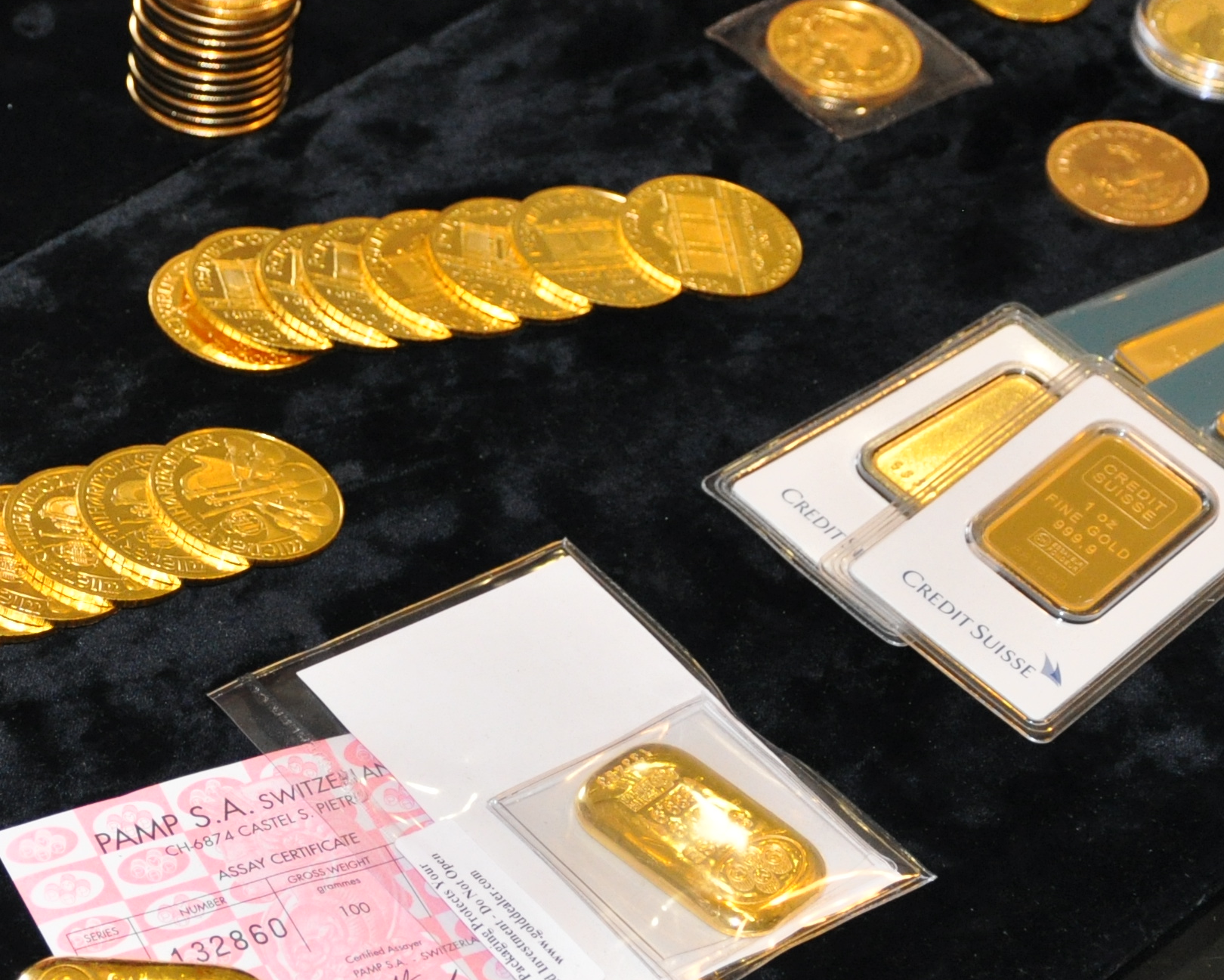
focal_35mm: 130
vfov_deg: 11.8
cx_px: 60
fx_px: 4718
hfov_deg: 14.6
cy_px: 473
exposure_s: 1/60
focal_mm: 35
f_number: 4.5
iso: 800
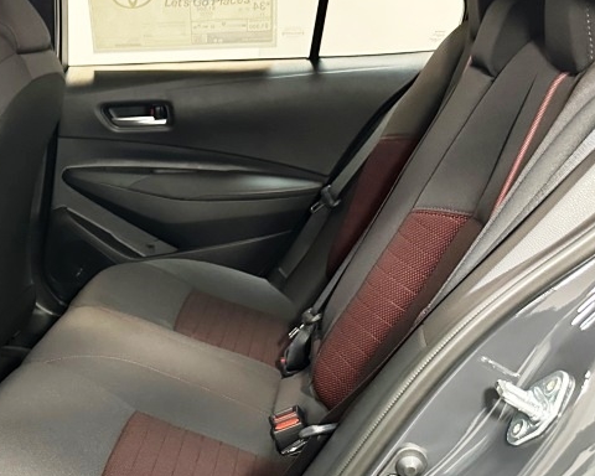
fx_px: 880
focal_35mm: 50
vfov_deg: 30.1
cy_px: 312
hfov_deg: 34.5
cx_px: 21
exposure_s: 1/30
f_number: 1.78
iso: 800
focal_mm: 6.86
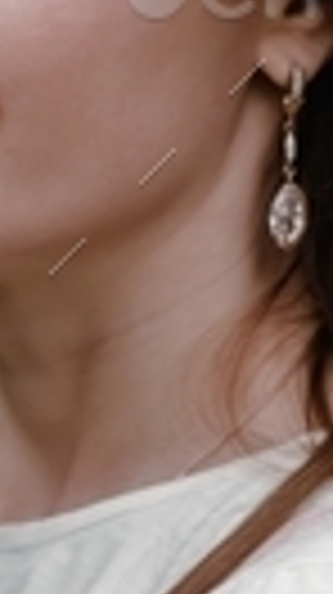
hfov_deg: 2.1
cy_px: 196
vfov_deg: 3.8
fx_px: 8860
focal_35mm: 563
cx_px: -360
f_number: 2.8
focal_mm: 80
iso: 800
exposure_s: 1/200
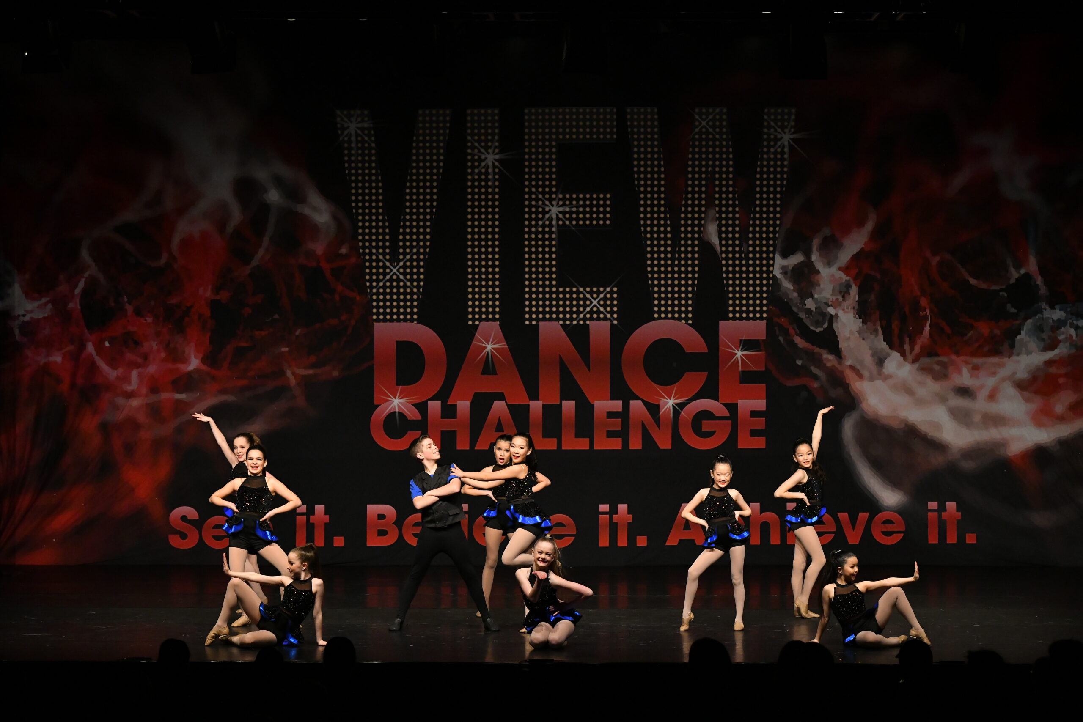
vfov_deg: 14.0
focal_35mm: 98
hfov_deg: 20.8
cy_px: 361
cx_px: 542
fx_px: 2948
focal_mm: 98
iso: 3200
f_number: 7.1
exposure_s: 1/500
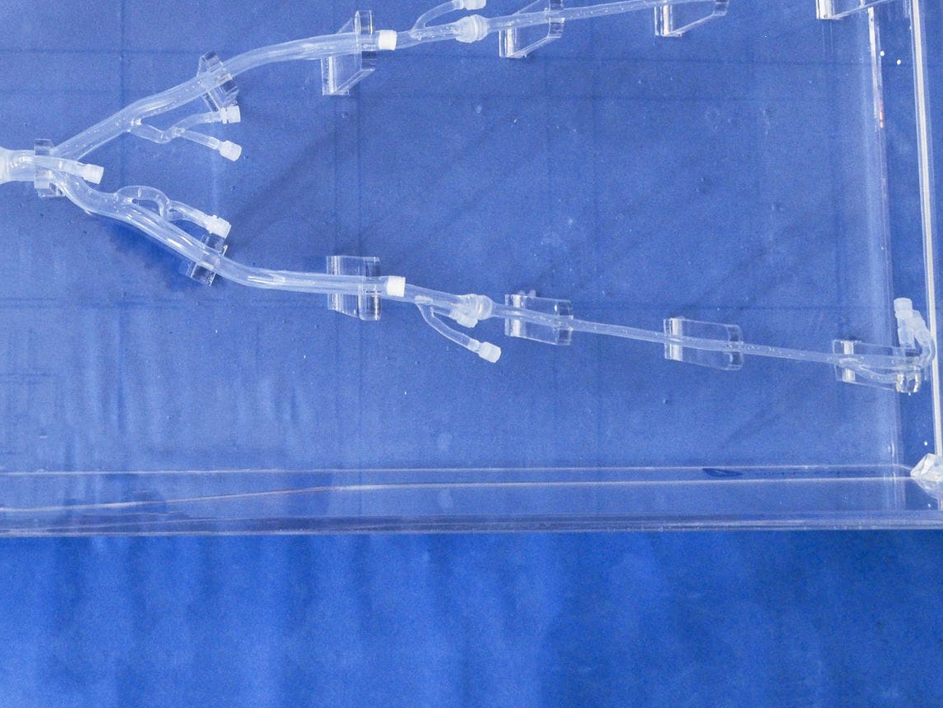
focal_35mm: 51
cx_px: 140
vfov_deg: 27.8
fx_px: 1389
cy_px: 110
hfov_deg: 35.8
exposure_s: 1/15
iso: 500
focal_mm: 18
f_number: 6.3
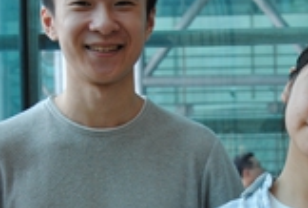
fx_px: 1585
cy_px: 170
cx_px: 230
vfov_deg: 7.5
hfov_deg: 11.1
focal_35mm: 185
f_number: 4.5
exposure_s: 1/50
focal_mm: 35
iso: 200
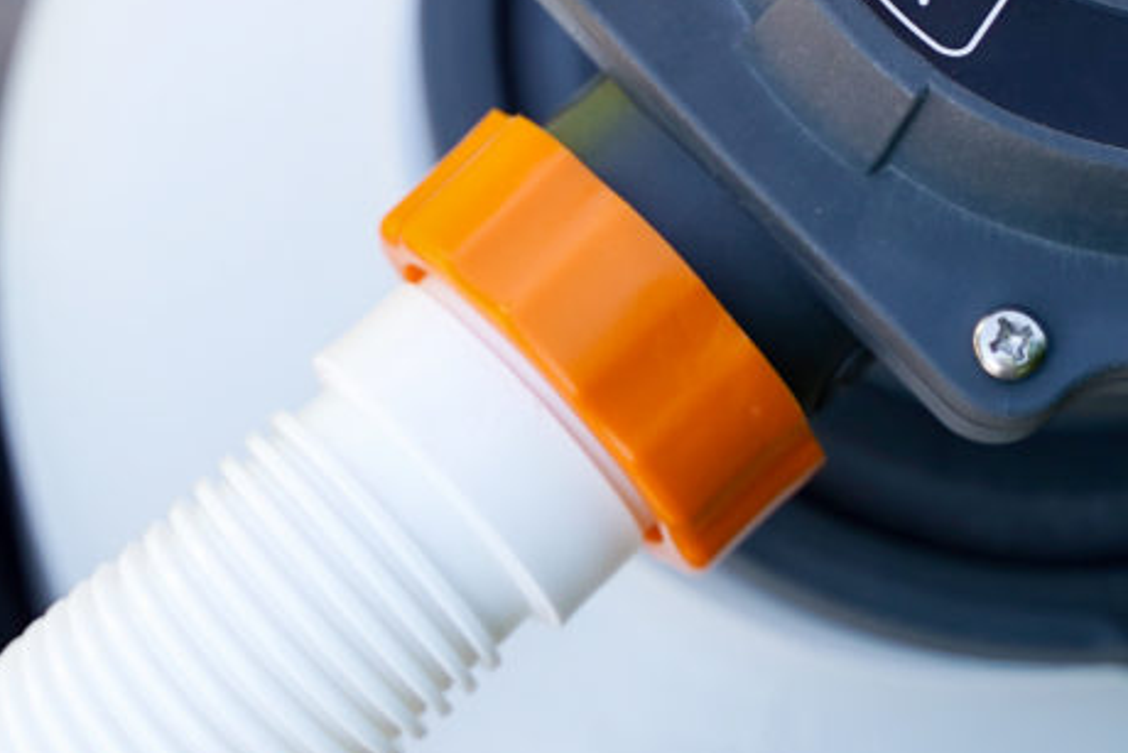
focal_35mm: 167
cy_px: -15
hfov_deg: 12.3
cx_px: 520
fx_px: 5234
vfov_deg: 8.2
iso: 100
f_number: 3.2
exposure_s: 1/400
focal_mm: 50
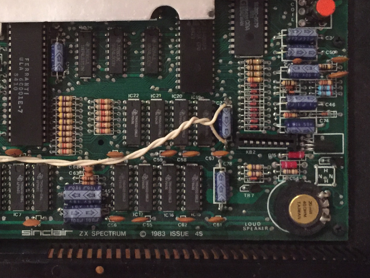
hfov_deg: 29.5
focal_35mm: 65
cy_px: 102
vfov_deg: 22.5
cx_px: 104
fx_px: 695
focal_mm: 4.15
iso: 400
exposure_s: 1/17
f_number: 2.2
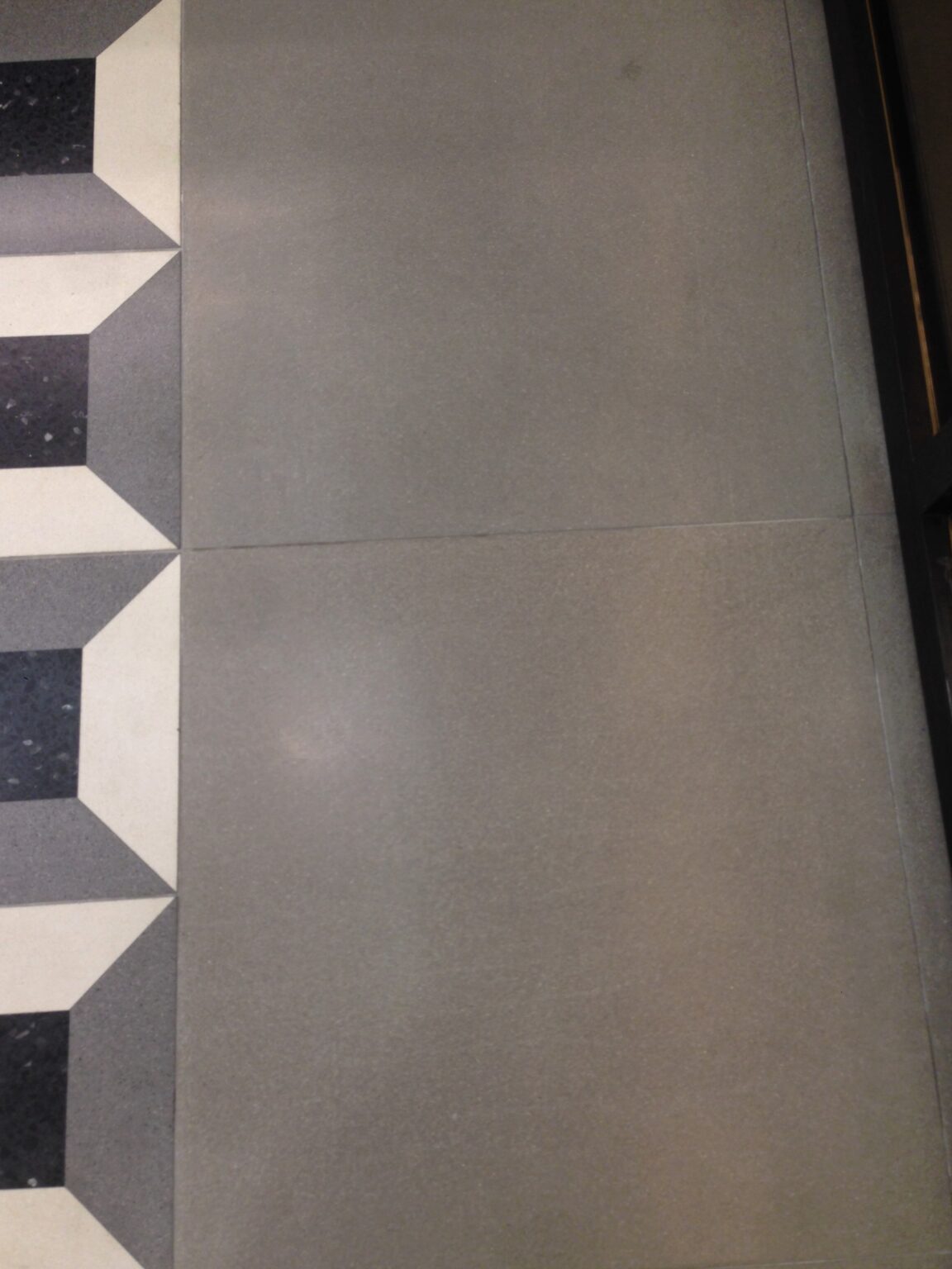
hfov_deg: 42.9
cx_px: 476
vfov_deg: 55.4
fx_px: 1210
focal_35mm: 33
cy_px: 634
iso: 50
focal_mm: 4.12
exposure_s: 1/30
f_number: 2.4
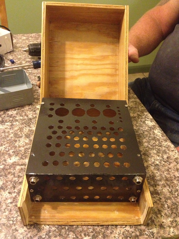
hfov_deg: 40.7
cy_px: 120
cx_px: 90
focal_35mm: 35
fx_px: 241
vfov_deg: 52.6
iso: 800
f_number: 2.4
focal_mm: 4.28
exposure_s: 1/15
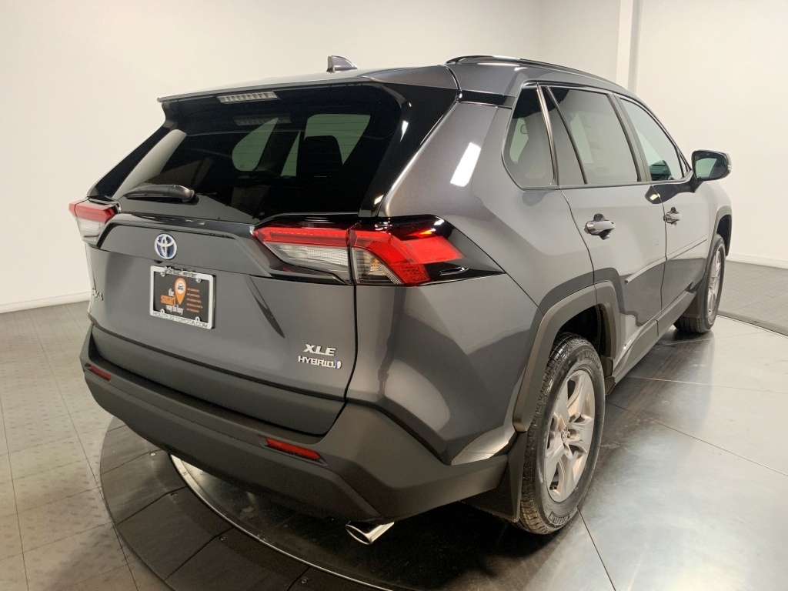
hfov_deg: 67.3
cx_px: 394
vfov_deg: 53.1
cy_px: 296
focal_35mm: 26
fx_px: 592
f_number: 1.8
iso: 250
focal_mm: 4.25
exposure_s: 1/40
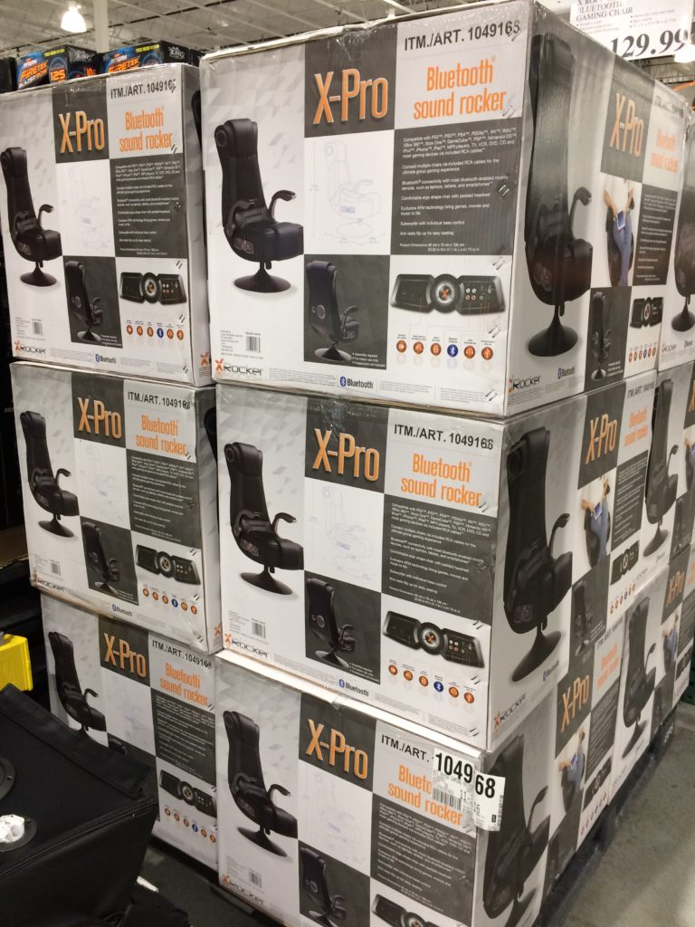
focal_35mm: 29
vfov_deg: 61.7
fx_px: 776
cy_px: 464
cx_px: 348
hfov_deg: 48.2
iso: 125
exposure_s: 1/33
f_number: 2.2
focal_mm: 4.15
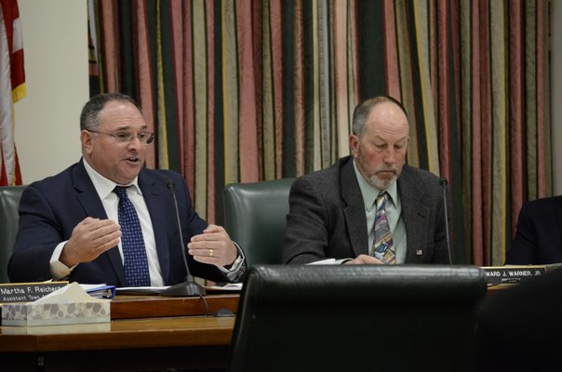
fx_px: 2804
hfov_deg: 11.4
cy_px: 186
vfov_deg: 7.6
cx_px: 281
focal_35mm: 180
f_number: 4.8
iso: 2000
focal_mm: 120
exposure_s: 1/125
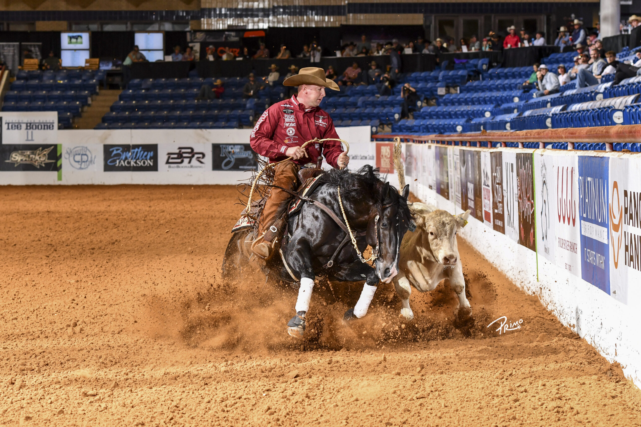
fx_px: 2135
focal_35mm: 120
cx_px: 320
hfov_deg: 17.1
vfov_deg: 11.4
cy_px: 214
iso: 1250
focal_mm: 80
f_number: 4.5
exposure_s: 1/1000
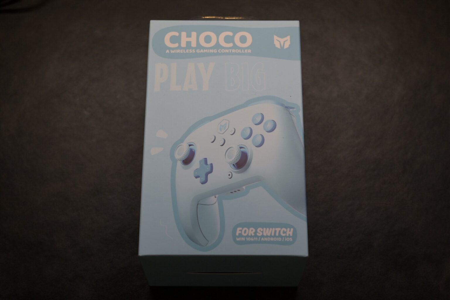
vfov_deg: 22.6
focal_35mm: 60
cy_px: 150
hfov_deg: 33.4
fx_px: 750
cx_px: 225
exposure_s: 1/125
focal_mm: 40
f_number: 5
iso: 320
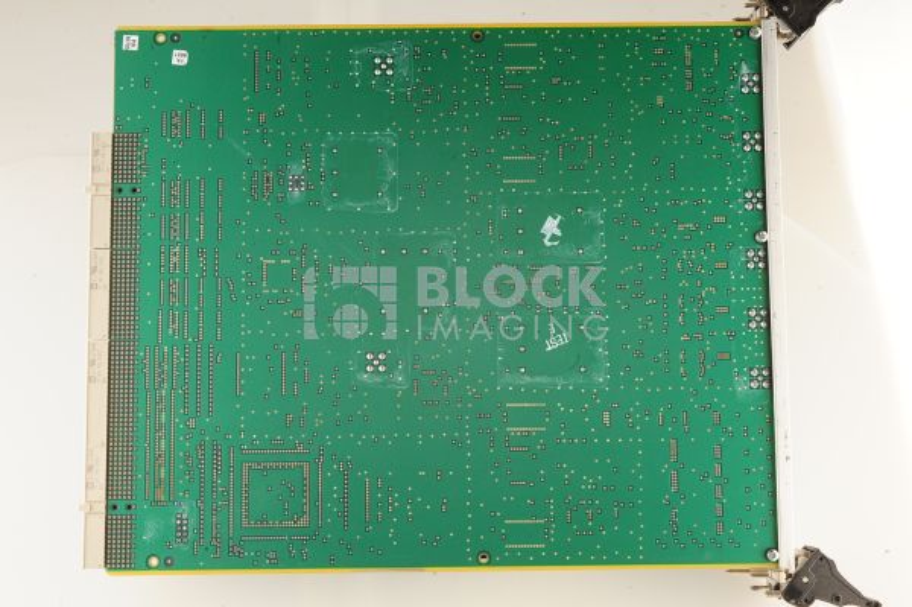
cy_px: 304
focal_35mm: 50
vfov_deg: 26.9
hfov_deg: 39.6
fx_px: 1266
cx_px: 456
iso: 1600
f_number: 16
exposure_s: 1/160
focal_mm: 50
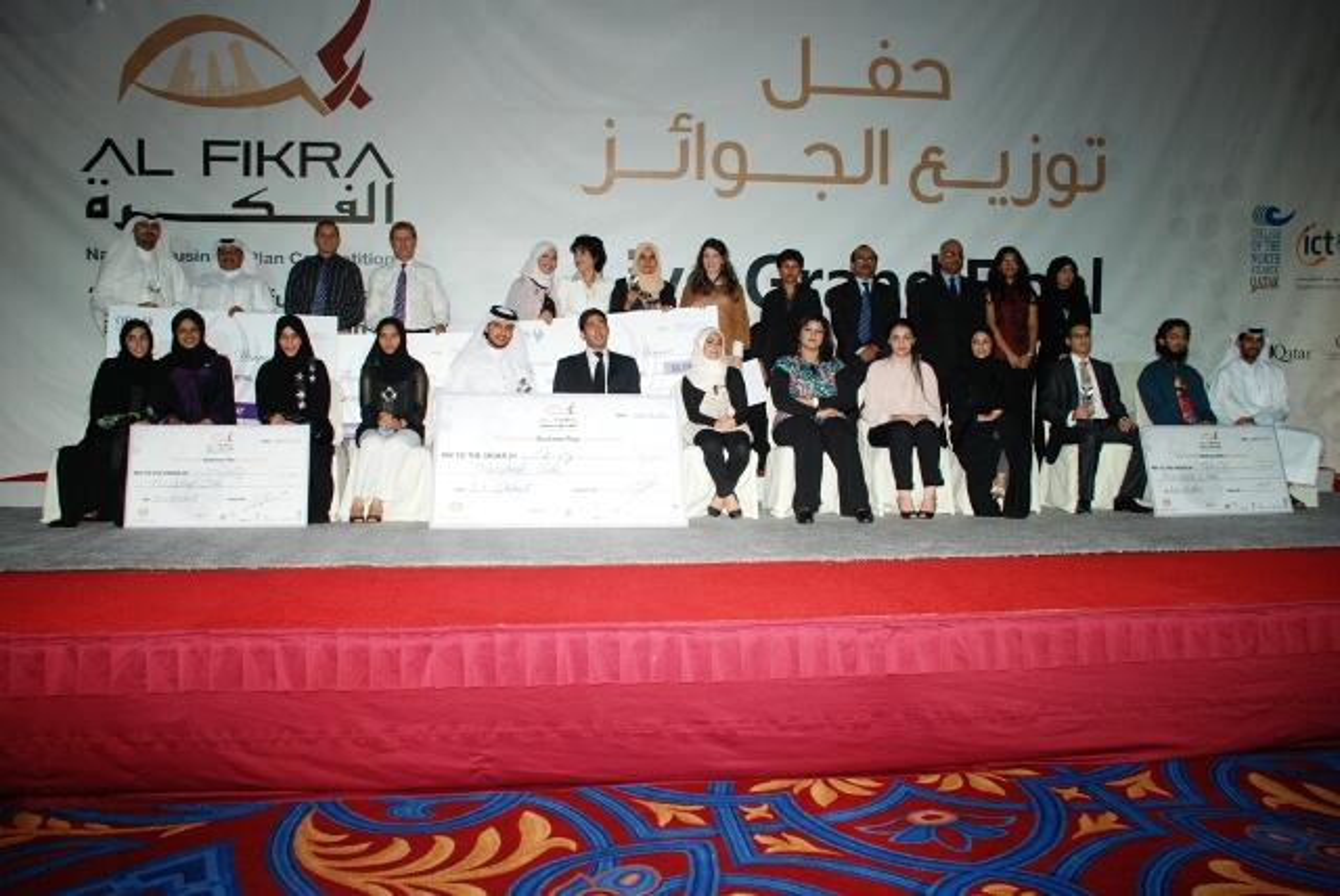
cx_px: 670
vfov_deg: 43.7
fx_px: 1118
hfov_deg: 61.9
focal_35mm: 30
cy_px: 448
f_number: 5.6
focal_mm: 20
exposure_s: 1/60
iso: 400
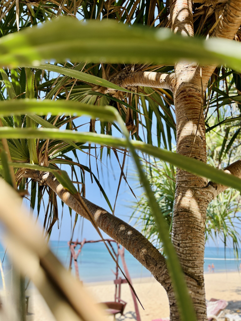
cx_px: 120
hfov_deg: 53.1
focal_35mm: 26
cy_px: 160
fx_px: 241
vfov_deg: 67.3
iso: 50
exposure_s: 1/1721
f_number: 1.6
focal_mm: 5.1
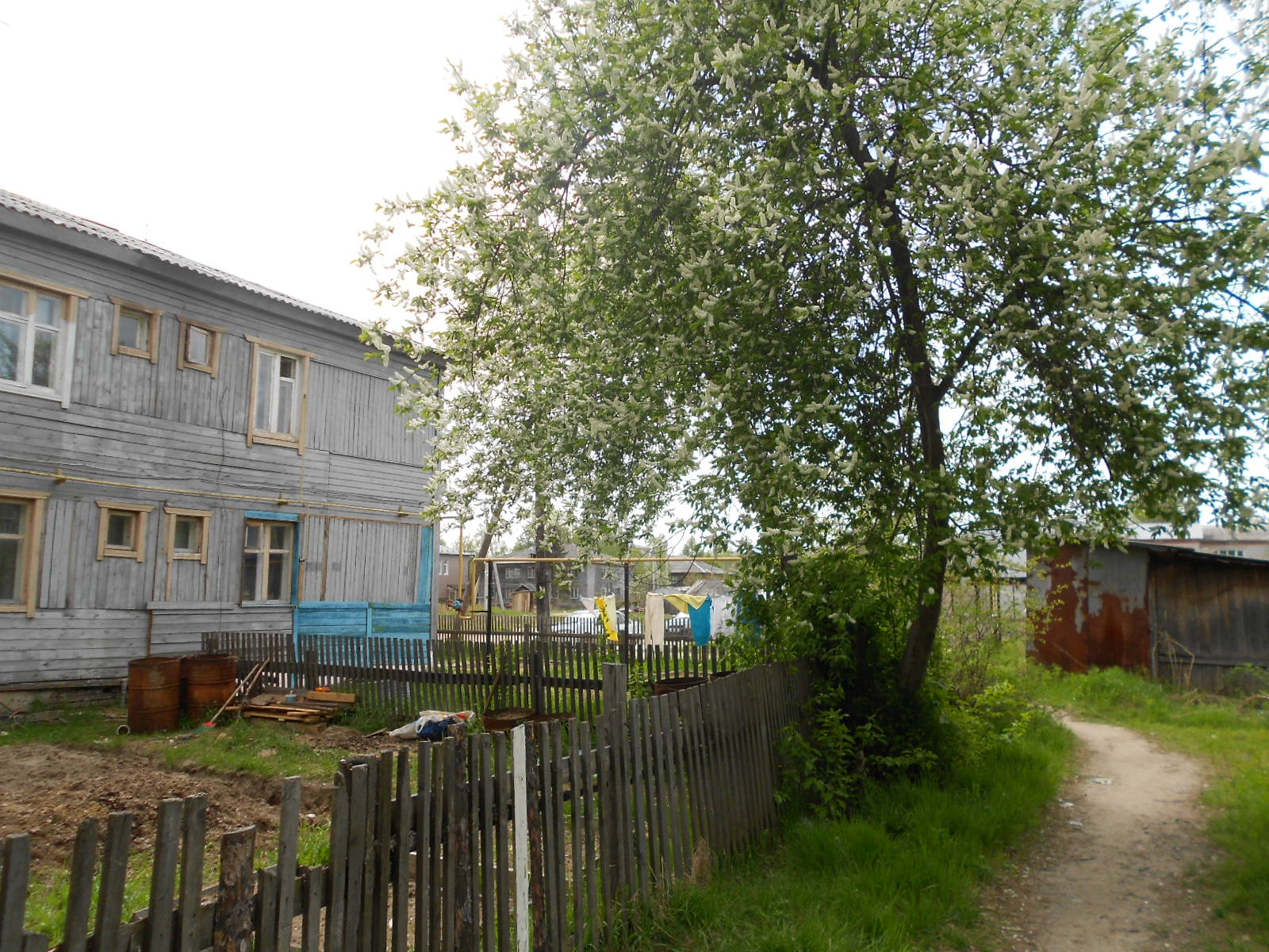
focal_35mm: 26
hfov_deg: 67.3
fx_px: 953
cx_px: 634
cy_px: 476
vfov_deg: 53.1
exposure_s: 1/400
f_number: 3.2
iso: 80
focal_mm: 4.6
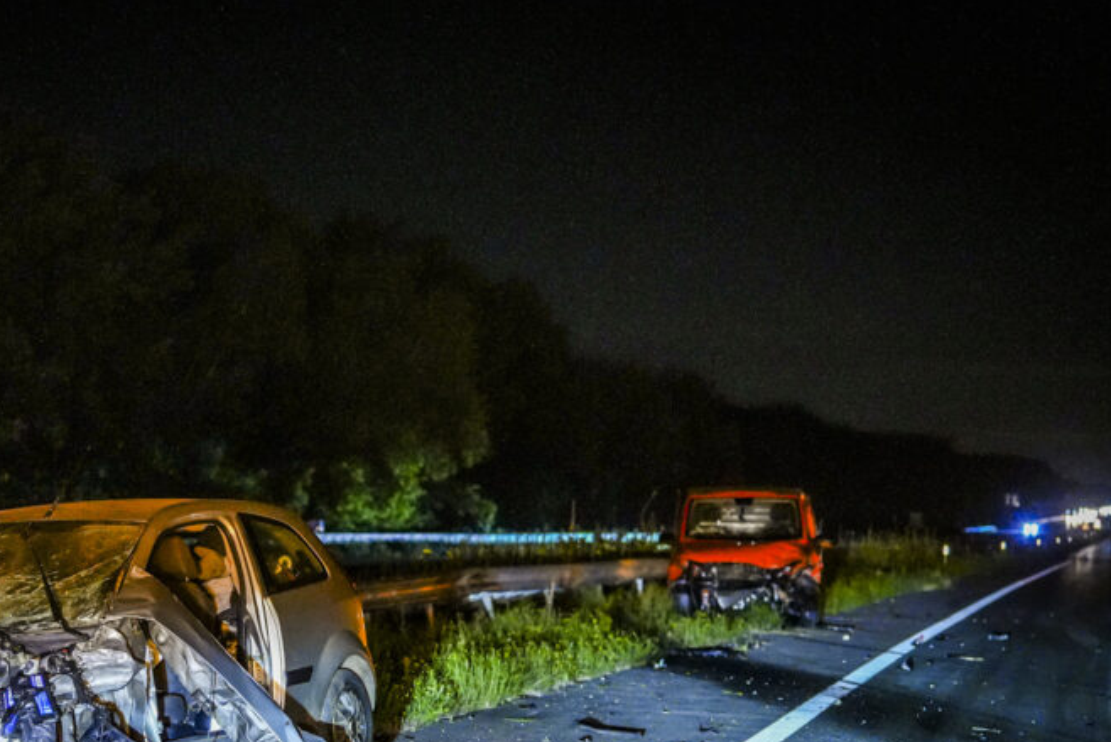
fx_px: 3364
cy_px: 532
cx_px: 316
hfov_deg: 18.7
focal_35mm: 109
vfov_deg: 12.5
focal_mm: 70
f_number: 2.8
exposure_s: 1/30
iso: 6400
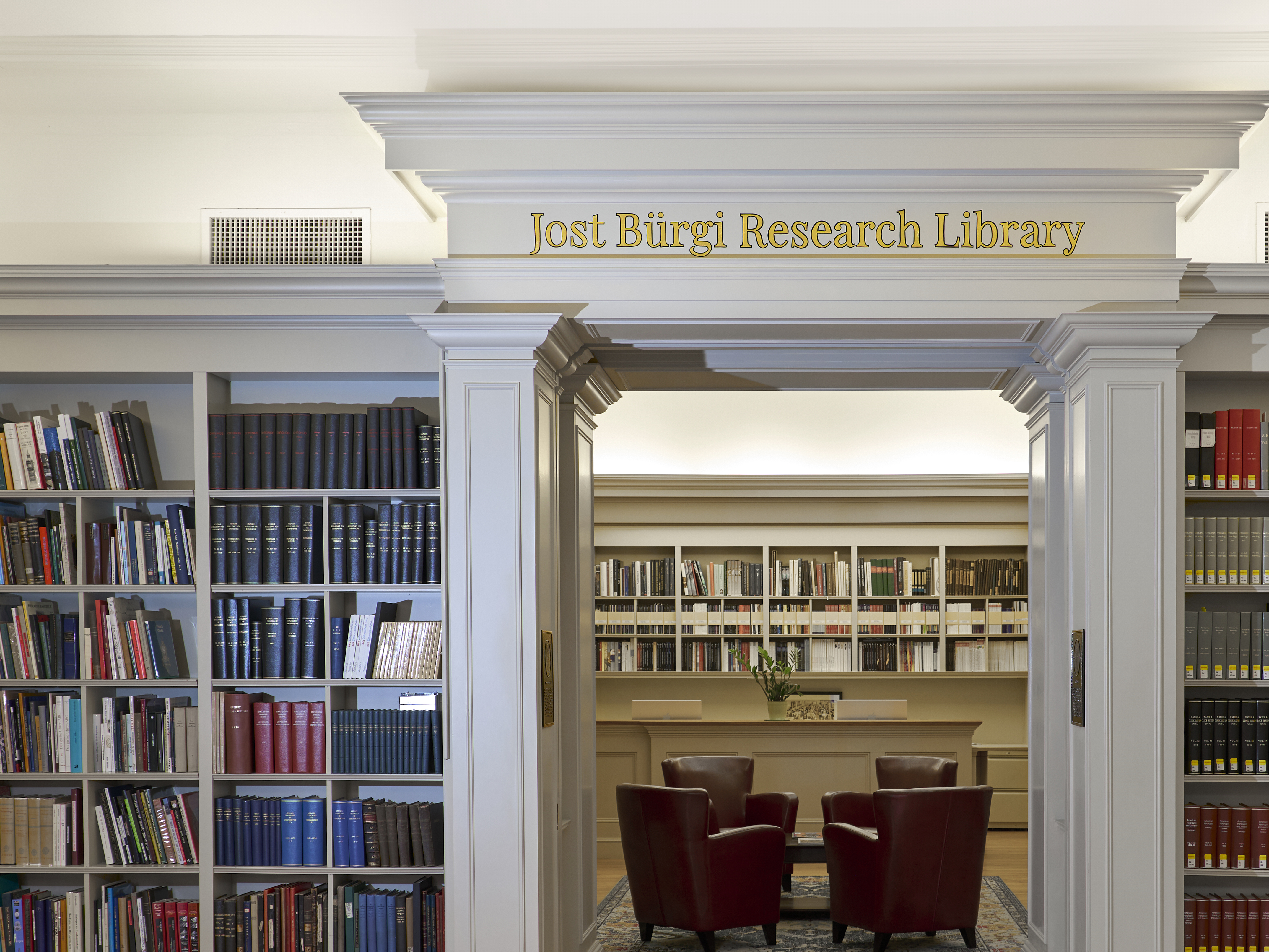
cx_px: 822
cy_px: 555
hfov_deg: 40.0
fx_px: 1723
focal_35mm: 47
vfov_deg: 30.8
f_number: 6.3
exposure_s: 1/25
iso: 400
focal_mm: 35
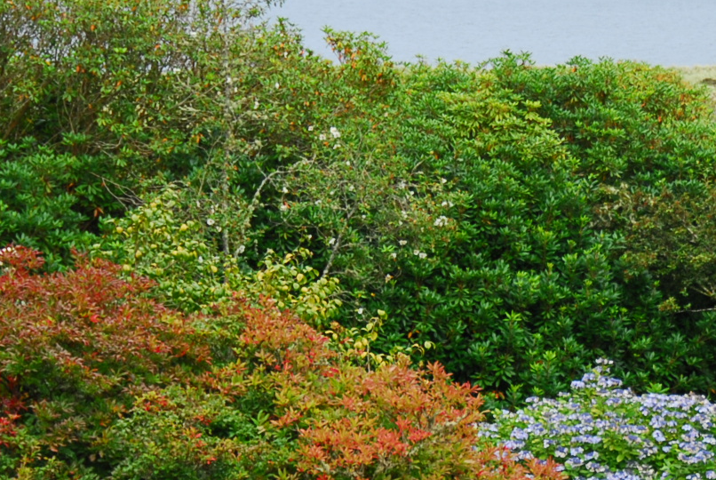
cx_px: 696
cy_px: 338
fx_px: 4665
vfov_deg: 5.9
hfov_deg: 8.7
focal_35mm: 234
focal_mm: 65
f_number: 5
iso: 140
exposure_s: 1/100
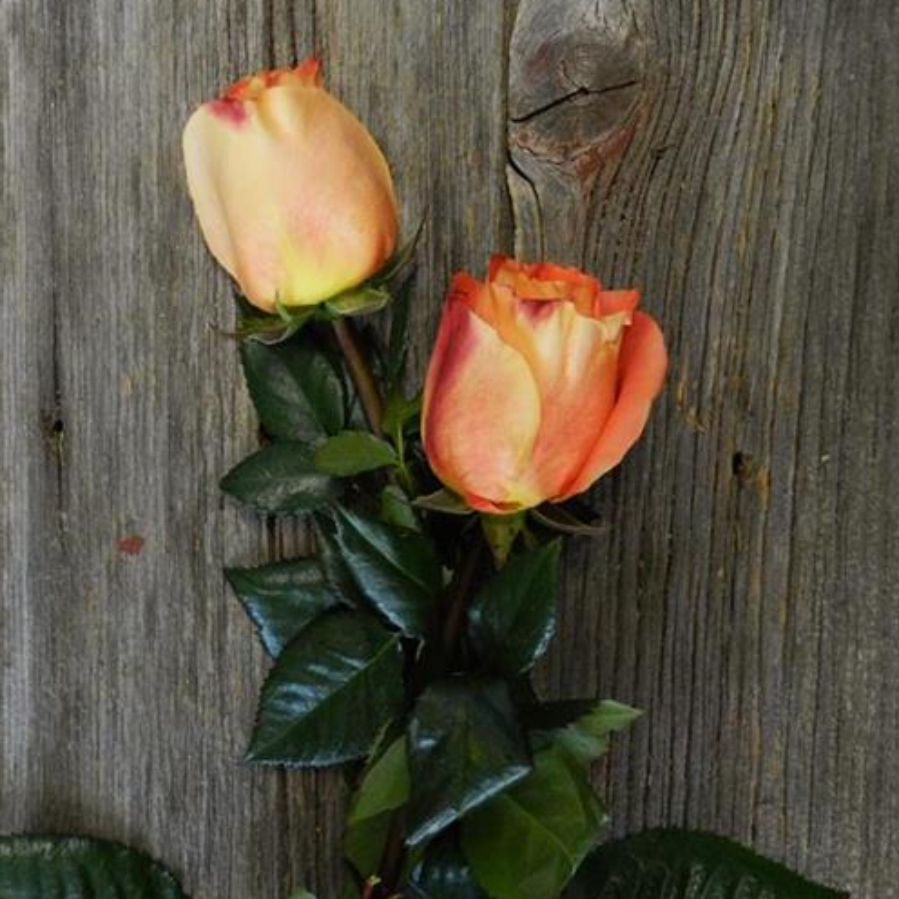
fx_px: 1117
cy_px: 374
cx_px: 450
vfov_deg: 43.7
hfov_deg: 43.9
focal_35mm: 38
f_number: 3.7
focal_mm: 5.6
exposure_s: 1/80
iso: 800
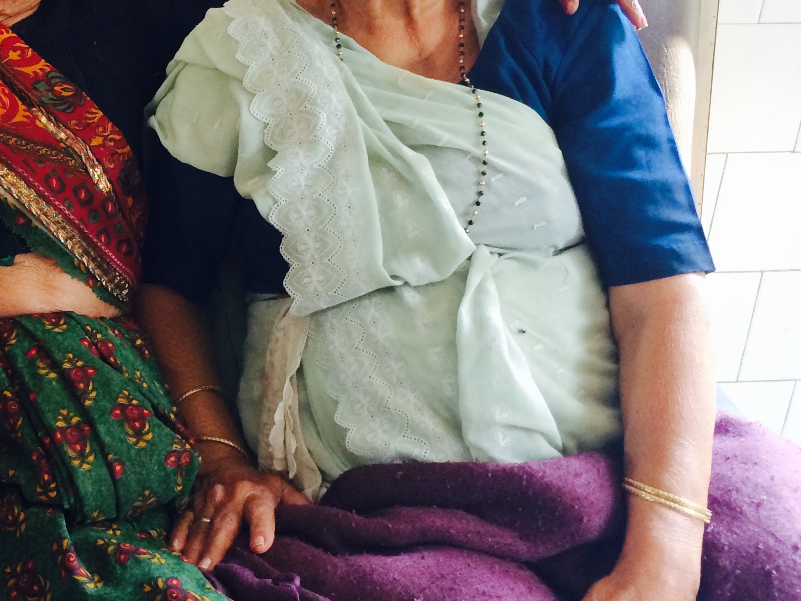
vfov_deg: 23.5
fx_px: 1435
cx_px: 77
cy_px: 201
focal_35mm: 62
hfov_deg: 29.8
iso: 64
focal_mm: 4.15
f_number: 2.2
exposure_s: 1/30
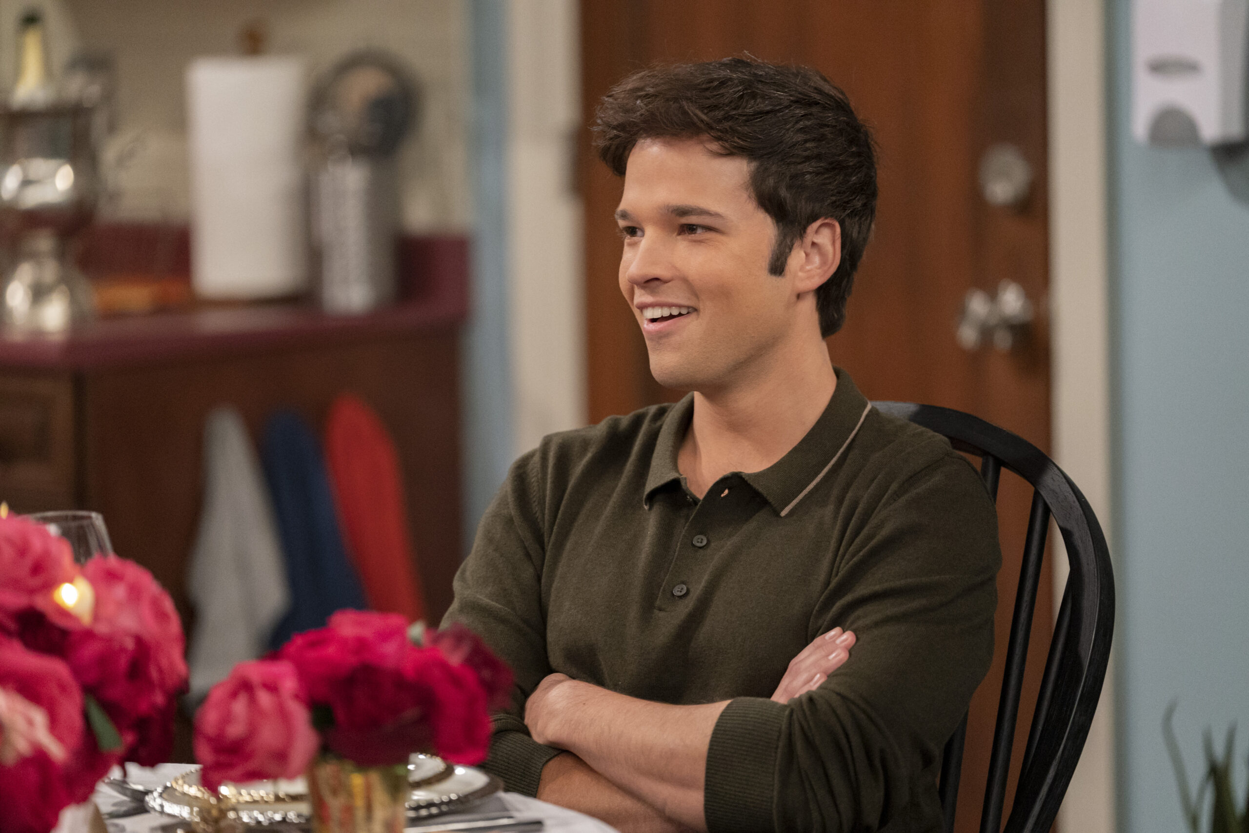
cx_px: 624
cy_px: 416
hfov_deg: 11.9
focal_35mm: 173
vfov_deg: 7.9
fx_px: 6002
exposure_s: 1/200
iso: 8000
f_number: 2.8
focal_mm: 173
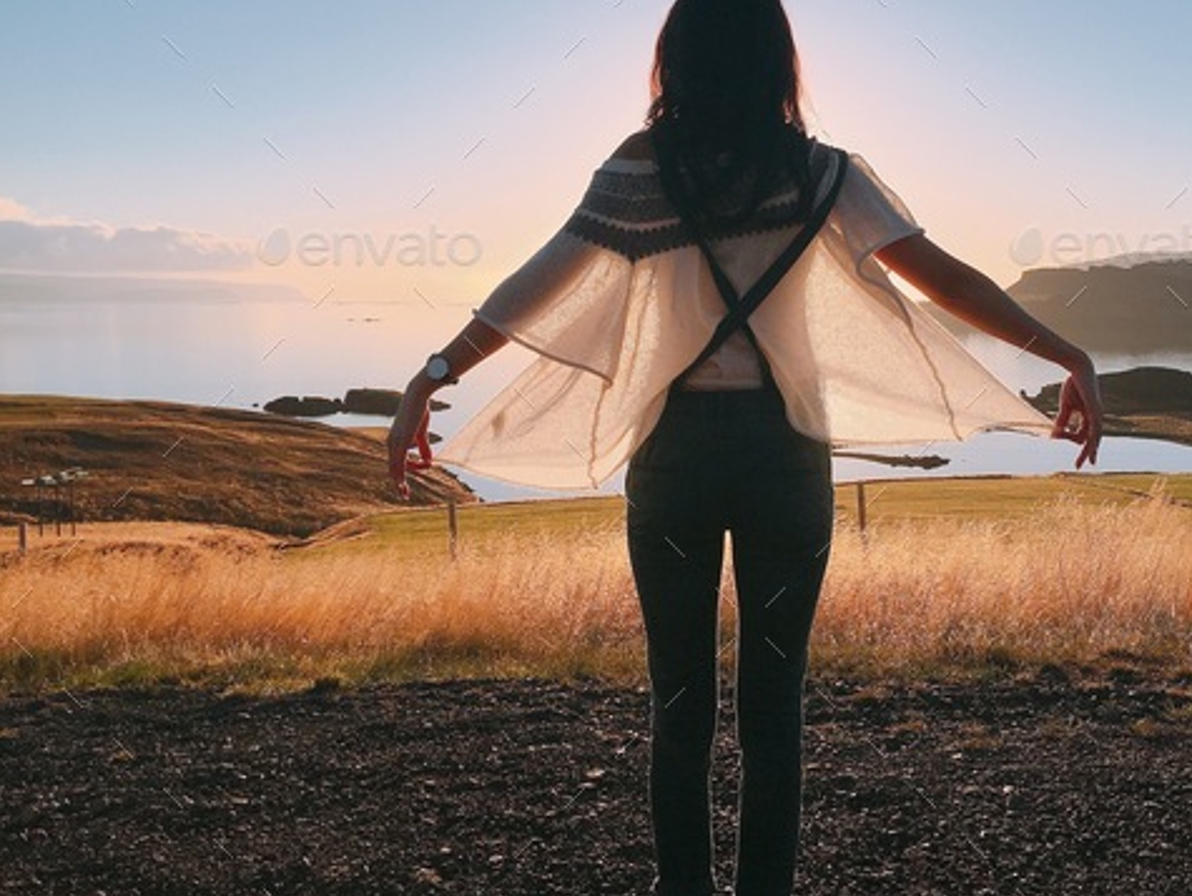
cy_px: 425
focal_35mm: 36
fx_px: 1241
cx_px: 738
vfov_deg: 39.7
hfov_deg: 50.8
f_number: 2.2
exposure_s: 1/2639
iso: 32
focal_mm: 4.15
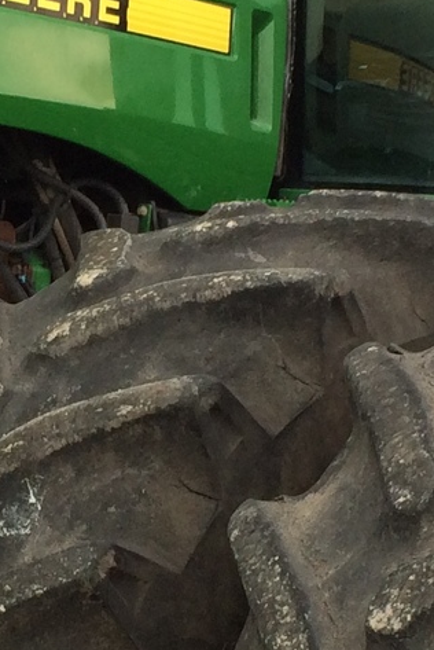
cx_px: 107
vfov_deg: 15.2
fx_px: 2437
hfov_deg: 10.2
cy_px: 356
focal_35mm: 135
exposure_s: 1/279
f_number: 2.2
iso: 32
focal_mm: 4.12
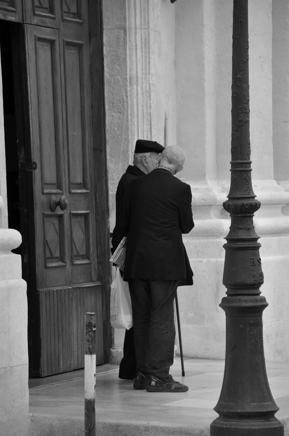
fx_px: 2445
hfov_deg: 6.8
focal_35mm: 202
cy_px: 218
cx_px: 144
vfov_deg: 10.2
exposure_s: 1/200
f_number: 5.6
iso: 250
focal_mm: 135
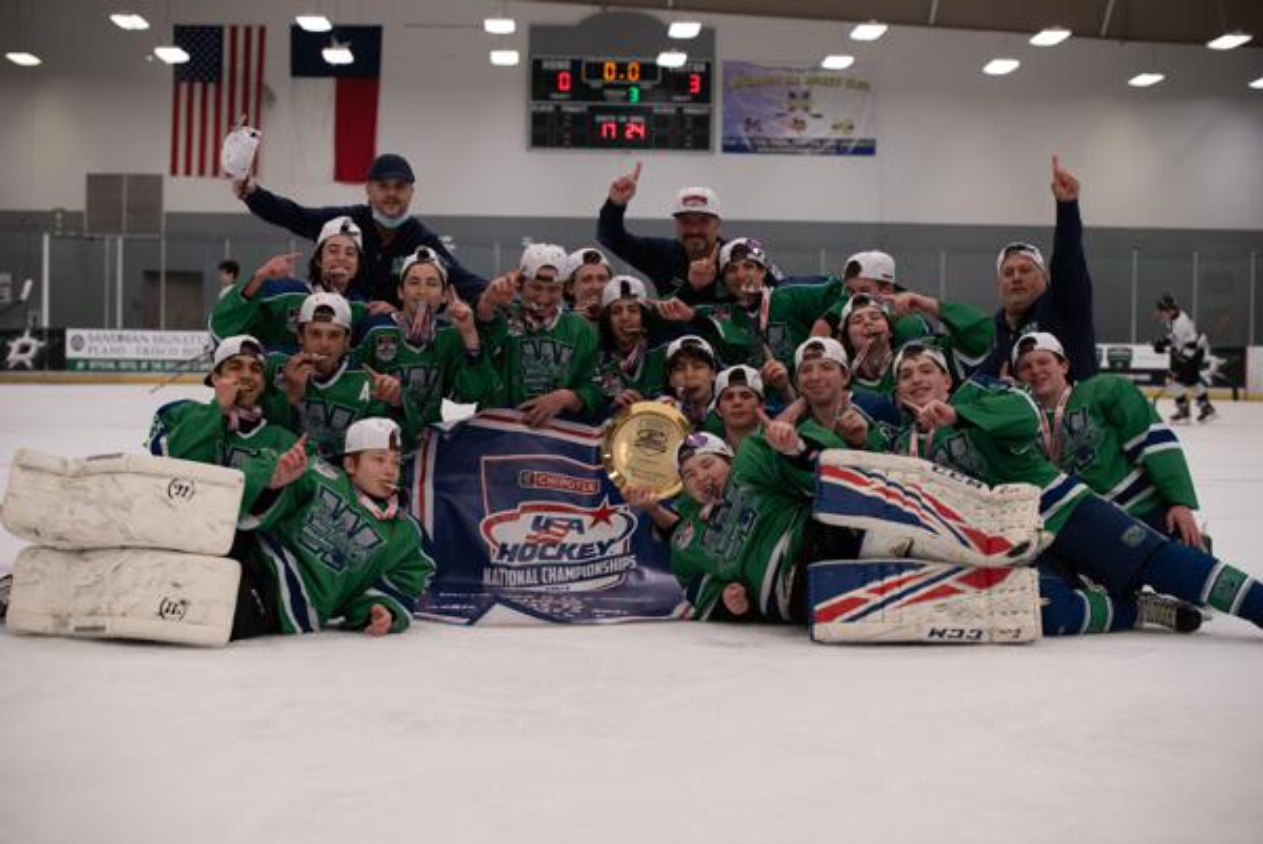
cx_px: 632
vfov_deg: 19.5
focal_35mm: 70
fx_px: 2458
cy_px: 422
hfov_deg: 28.8
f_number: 3.5
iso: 1250
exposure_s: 1/640
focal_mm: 70
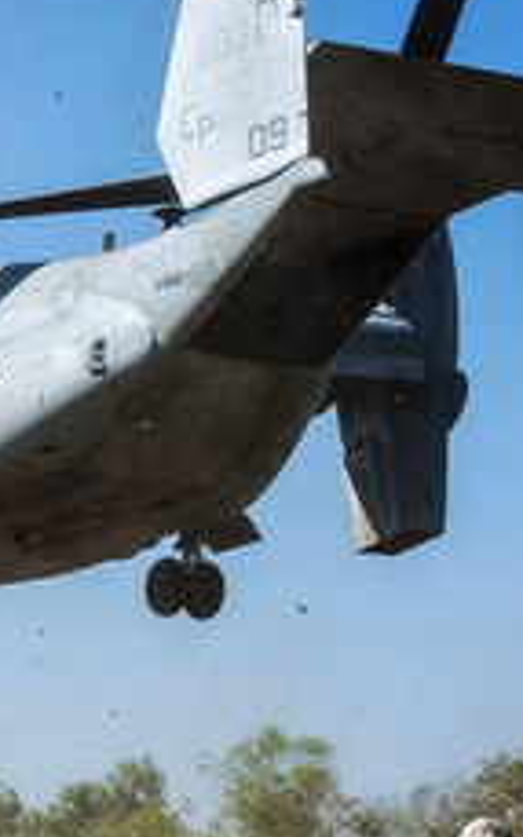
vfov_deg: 11.2
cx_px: -146
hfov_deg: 7.0
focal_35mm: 187
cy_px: 618
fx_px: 4267
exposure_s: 1/4000
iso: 200
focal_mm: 70
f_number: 2.8
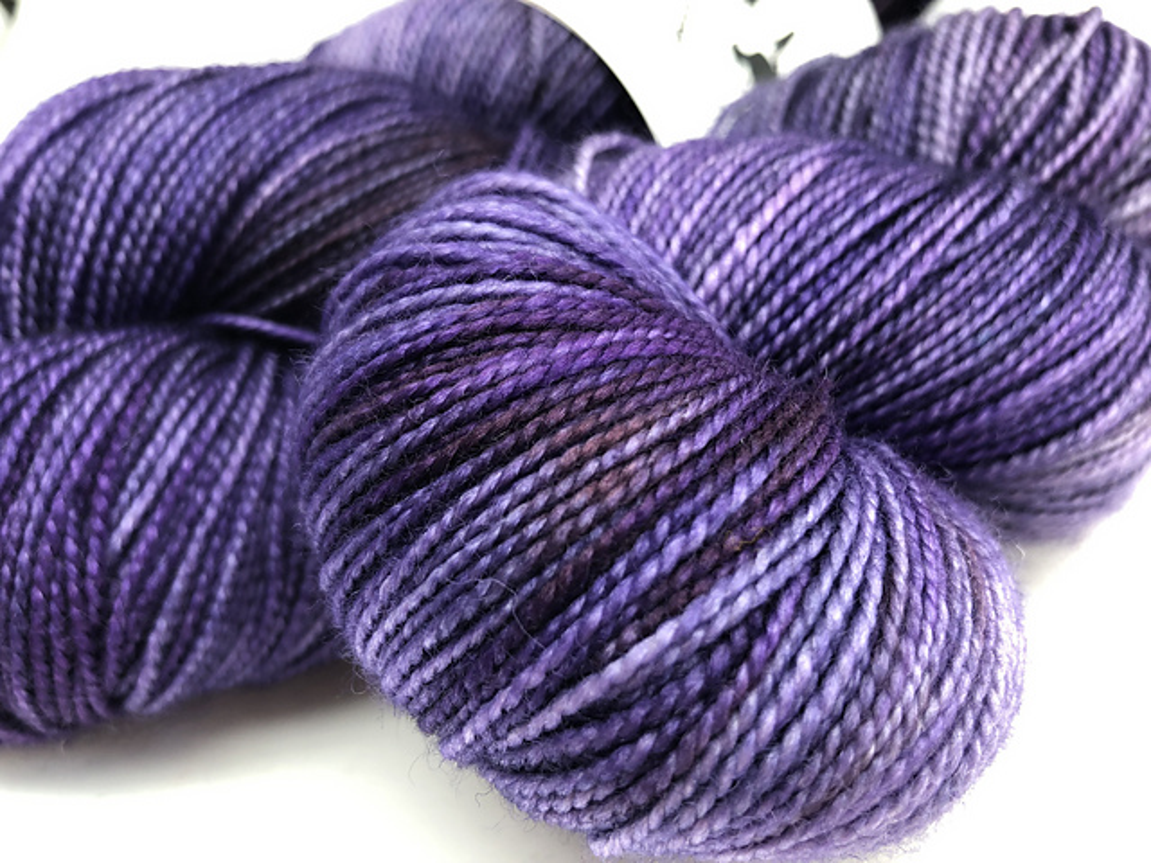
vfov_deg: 49.7
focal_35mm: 28
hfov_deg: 63.4
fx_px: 931
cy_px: 432
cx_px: 576
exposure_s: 1/120
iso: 40
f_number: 1.8
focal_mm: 4
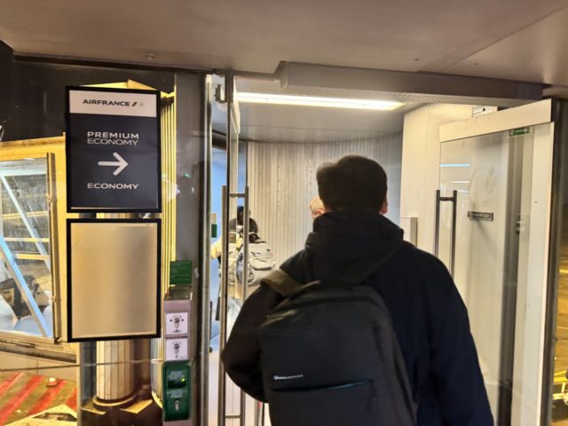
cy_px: 213
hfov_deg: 71.6
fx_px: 394
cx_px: 284
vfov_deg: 56.8
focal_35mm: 24
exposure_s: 1/33
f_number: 1.78
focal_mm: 6.76
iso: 800
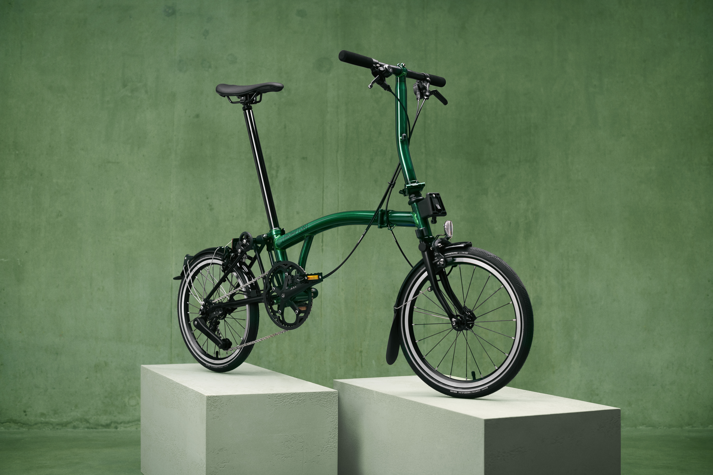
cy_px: 238
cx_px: 356
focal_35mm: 50
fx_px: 990
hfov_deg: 39.6
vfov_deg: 27.0
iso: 64
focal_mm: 50
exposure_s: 1/10
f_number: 3.2
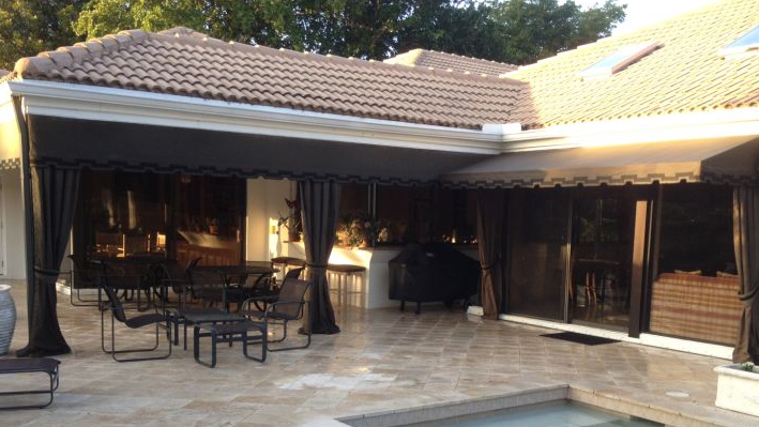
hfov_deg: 47.3
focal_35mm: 43
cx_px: 391
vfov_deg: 27.5
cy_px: 299
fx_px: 866
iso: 80
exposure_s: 1/126
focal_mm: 4.28
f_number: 2.4
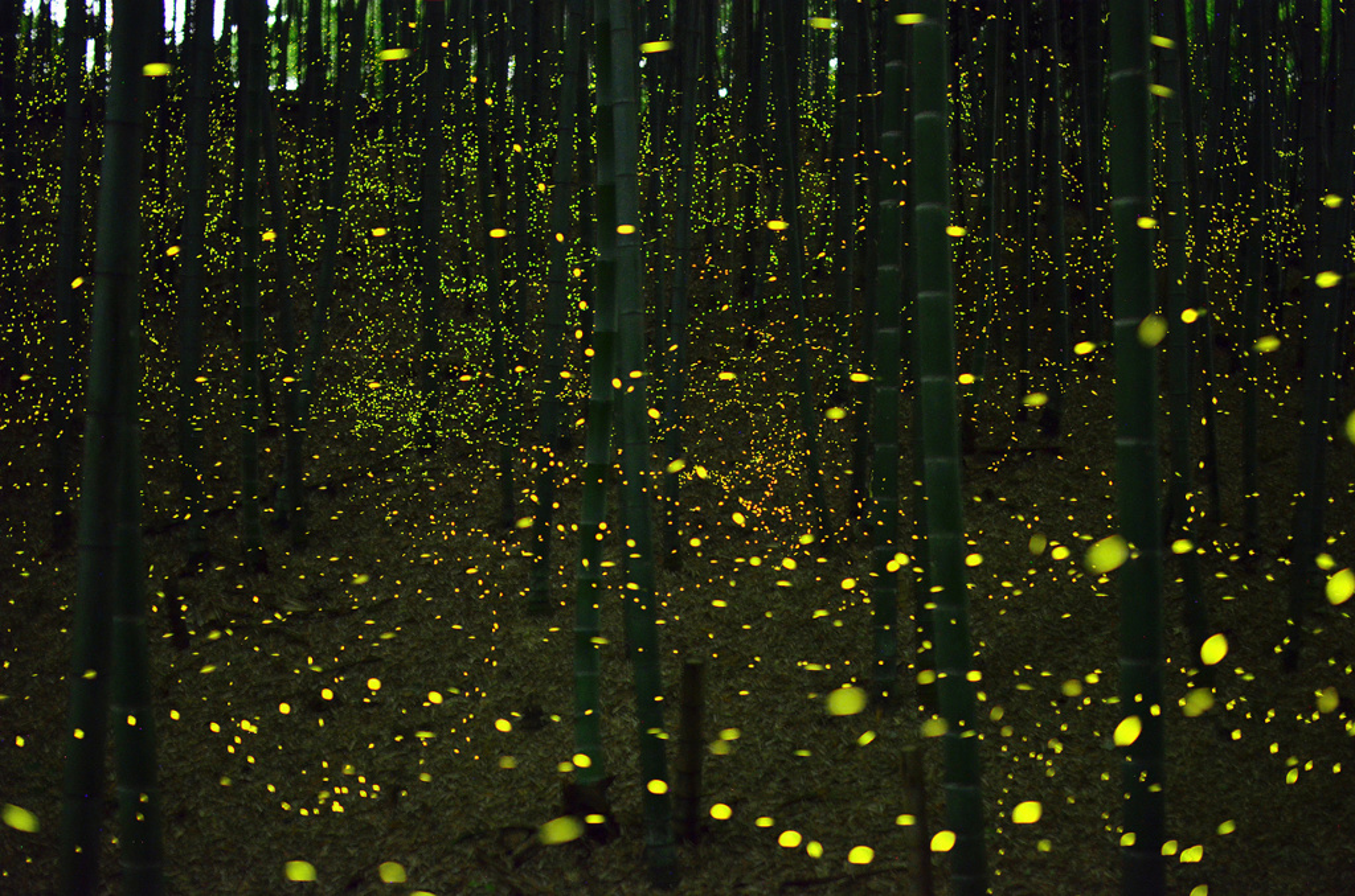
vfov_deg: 29.7
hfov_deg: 43.7
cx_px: 678
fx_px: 1690
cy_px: 448
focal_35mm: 45
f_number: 1.4
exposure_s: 30
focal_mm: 30
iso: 1000
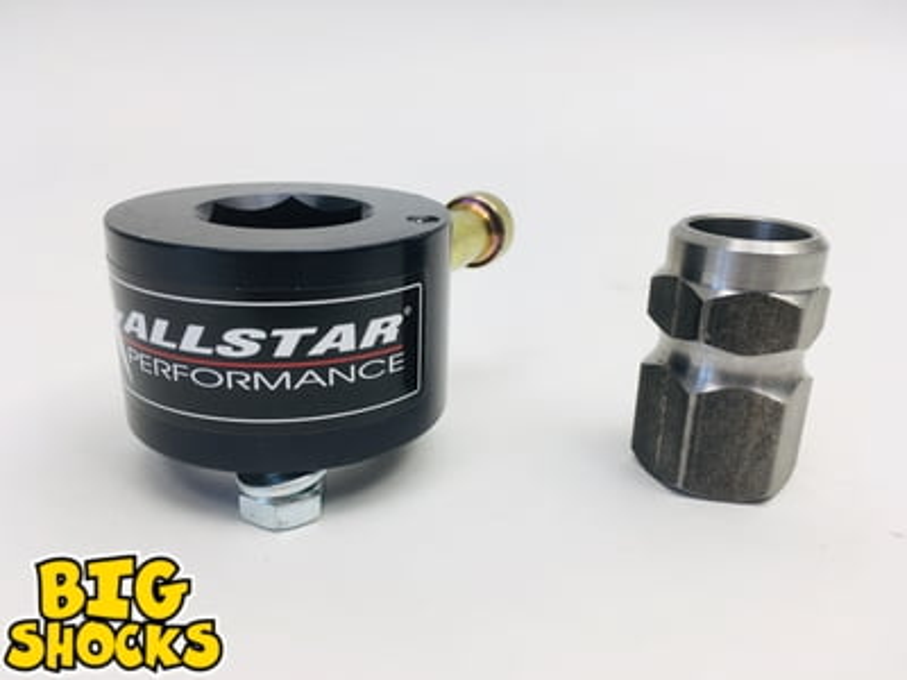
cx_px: 454
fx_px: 760
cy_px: 340
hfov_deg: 61.7
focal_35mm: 29
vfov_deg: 48.2
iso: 32
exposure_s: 1/120
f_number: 2.2
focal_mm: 4.15
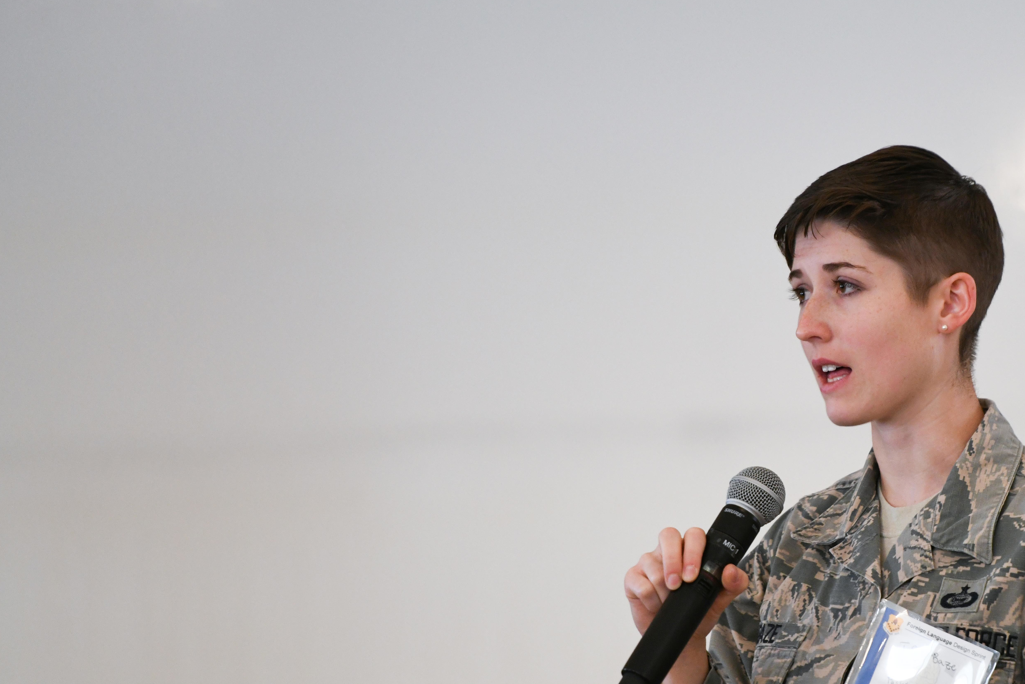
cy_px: 481
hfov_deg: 6.2
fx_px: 9481
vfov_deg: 4.1
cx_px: 841
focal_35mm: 333
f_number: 2.8
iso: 1600
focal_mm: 200
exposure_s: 1/100
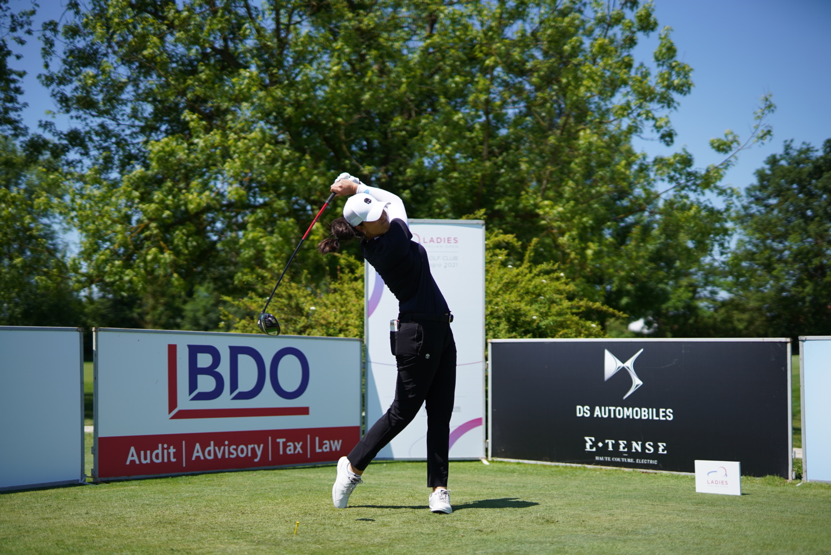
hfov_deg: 39.6
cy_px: 278
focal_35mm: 50
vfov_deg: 27.0
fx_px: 1155
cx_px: 416
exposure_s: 1/5000
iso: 100
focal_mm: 50
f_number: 1.6
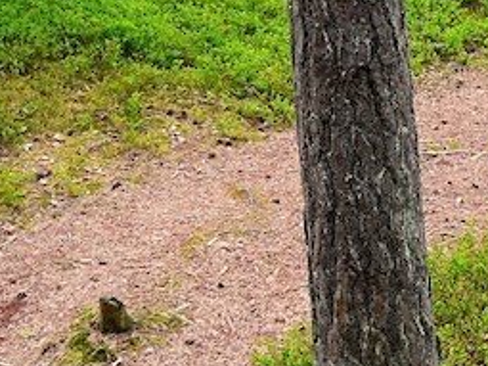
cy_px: 98
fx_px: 1592
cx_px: 452
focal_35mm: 113
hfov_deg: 17.1
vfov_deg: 13.1
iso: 100
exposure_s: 1/50
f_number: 2.8
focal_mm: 6
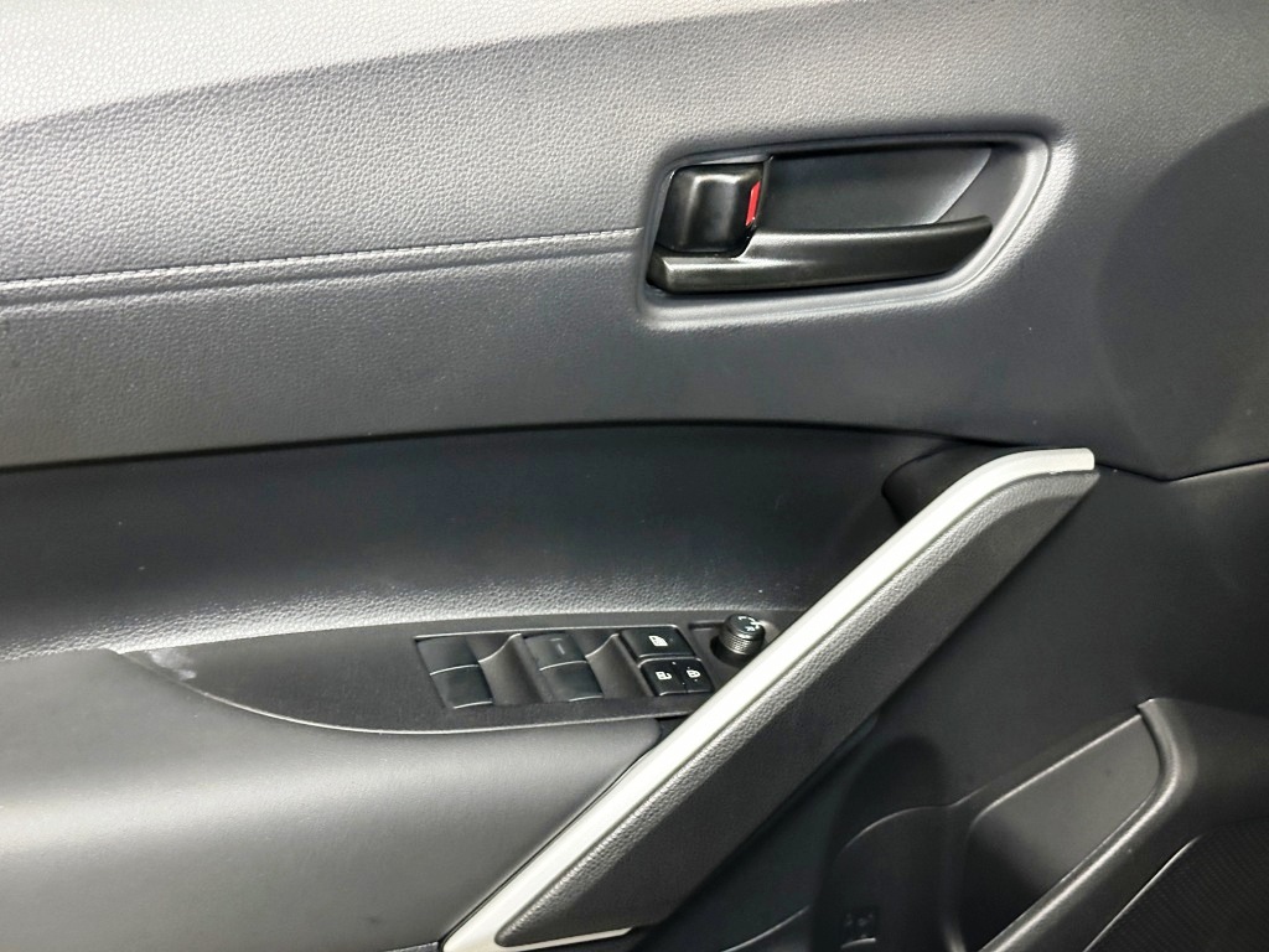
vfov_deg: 30.3
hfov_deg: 39.7
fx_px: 1760
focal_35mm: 48
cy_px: 476
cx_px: 634
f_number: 1.78
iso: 640
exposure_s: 1/24
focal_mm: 6.86
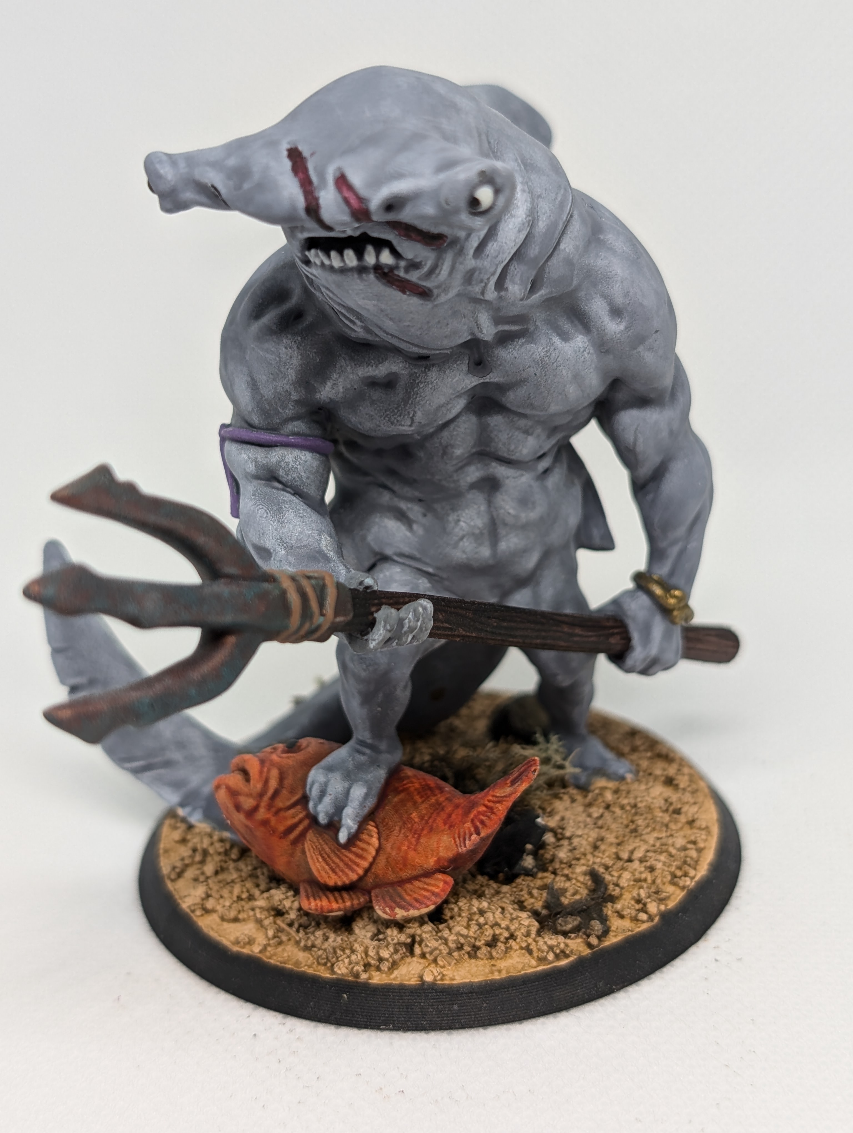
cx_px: 426
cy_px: 566
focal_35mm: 49
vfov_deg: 38.9
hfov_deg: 29.7
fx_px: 1606
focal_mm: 6.9
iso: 25
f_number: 1.68
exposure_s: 1/31.2
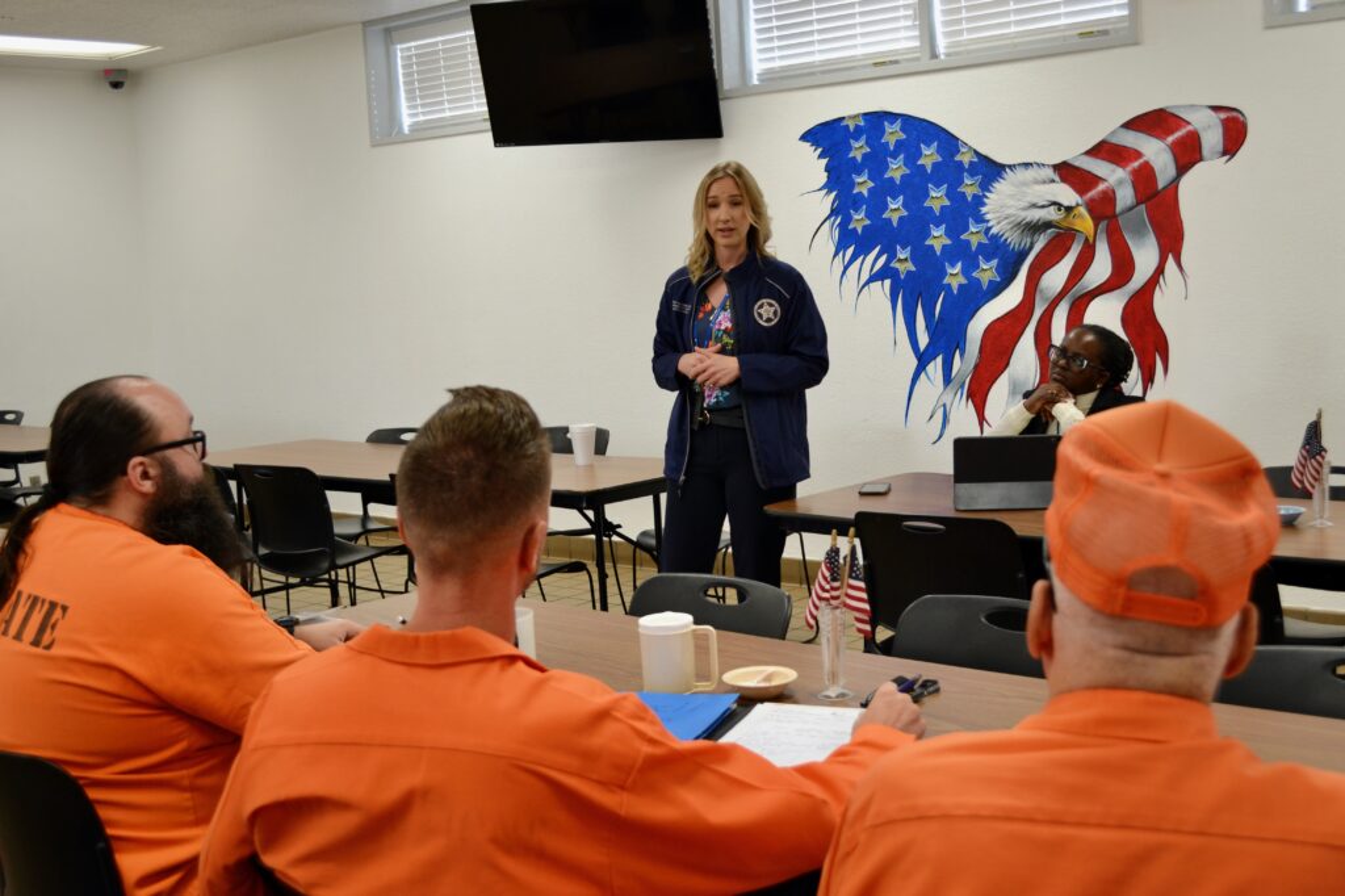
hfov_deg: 49.6
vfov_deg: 34.2
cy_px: 448
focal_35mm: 39
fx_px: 1457
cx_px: 672
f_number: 4.2
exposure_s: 1/50
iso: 400
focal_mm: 26
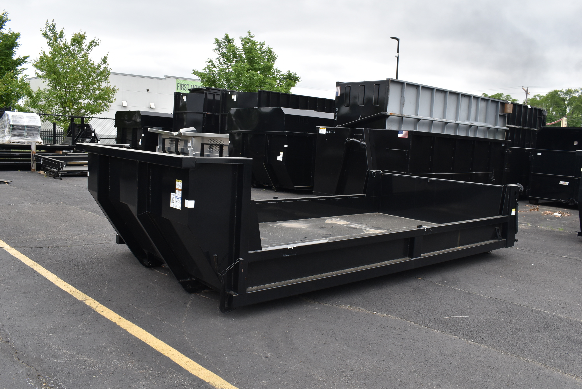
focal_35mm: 30
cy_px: 194
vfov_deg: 43.7
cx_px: 291
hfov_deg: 61.9
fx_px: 485
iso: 400
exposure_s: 1/250
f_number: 9
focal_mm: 20
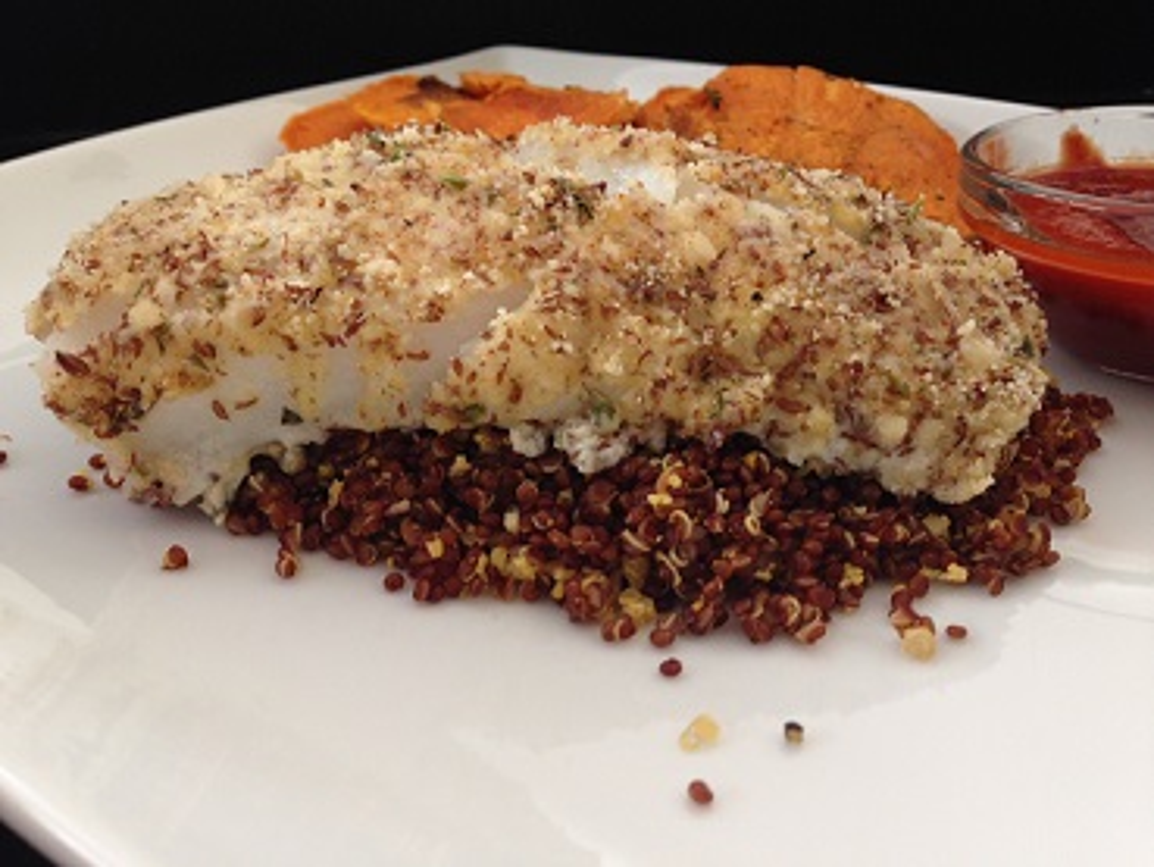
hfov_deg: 55.3
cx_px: 577
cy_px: 434
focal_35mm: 33
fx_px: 1100
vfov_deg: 43.0
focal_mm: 4.12
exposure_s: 1/20
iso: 80
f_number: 2.4
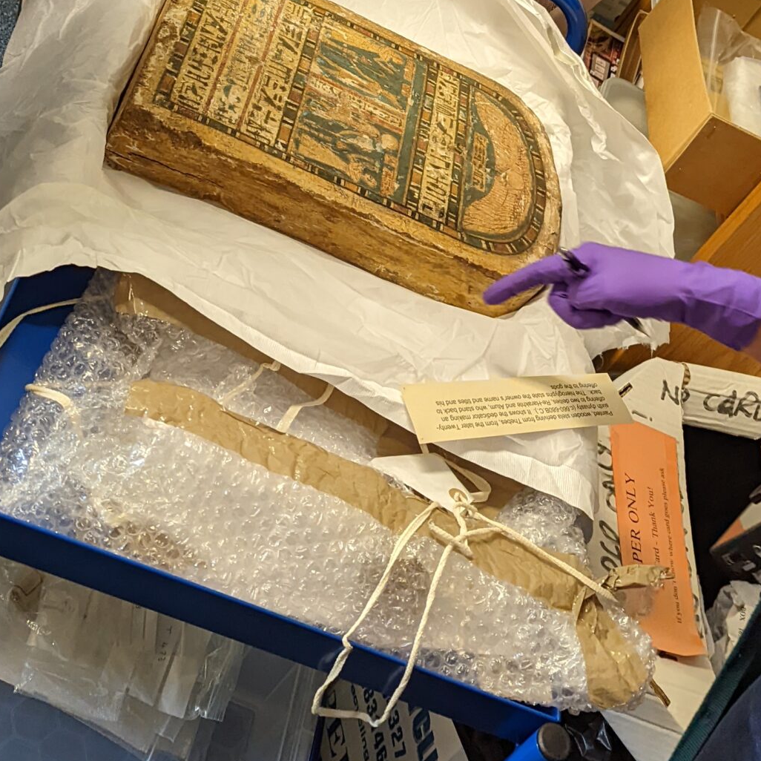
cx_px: 409
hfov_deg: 32.2
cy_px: 7
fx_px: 1318
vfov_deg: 30.1
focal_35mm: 53
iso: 435
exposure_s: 1/100
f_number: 1.85
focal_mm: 6.81
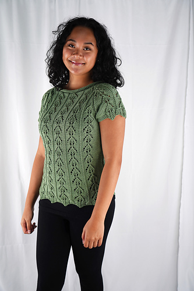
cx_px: 97
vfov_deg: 37.5
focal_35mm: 53
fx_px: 429
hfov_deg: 25.5
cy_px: 146
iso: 80
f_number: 4
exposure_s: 1/50
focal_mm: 53
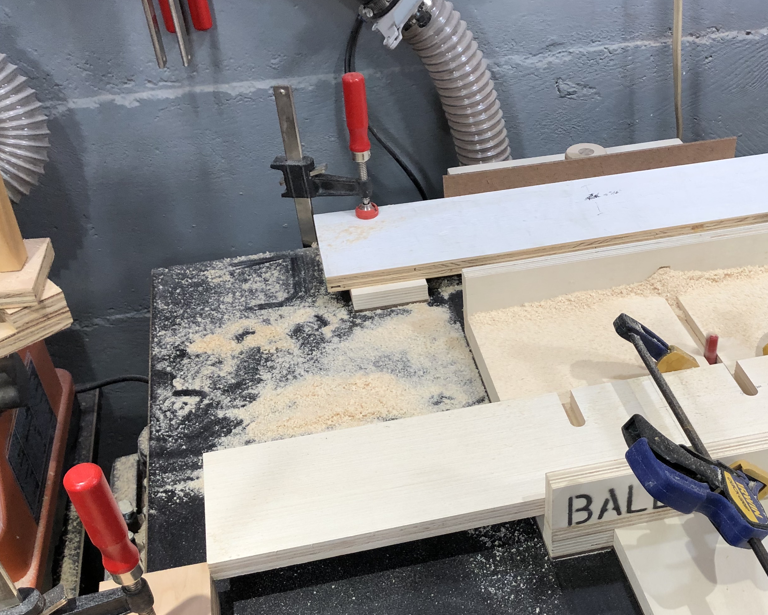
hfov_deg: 40.5
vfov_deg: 33.2
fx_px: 1023
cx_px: 524
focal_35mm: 45
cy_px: 406
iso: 25
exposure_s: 1/40
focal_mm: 3.99
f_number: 1.8
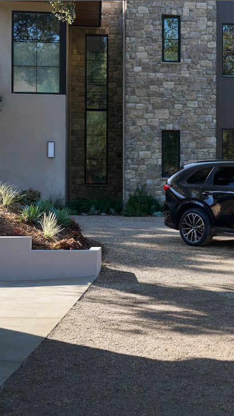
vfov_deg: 26.5
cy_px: 210
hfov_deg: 14.6
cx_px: 287
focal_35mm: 80
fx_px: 882
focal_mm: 50
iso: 250
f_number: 4
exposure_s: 1/400
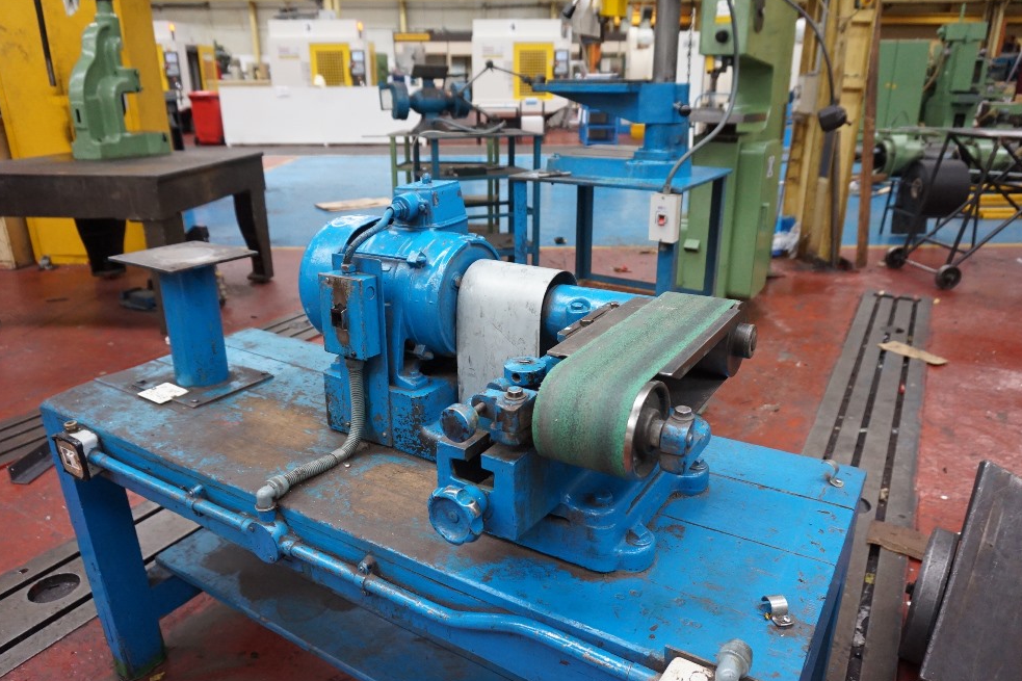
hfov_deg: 71.5
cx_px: 509
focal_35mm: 25
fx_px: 710
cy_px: 340
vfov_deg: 51.3
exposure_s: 1/160
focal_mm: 16
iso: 1600
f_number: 4
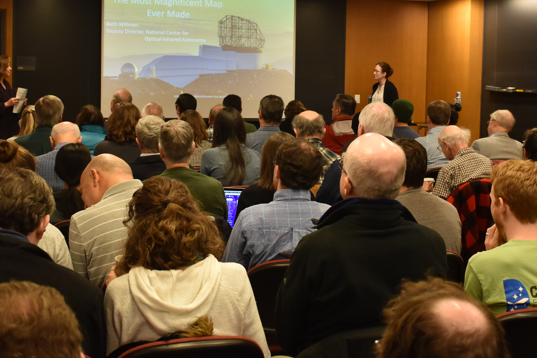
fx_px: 880
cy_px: 125
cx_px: 302
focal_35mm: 59
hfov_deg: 33.9
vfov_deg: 22.9
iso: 1250
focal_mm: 24
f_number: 3.8
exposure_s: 1/60
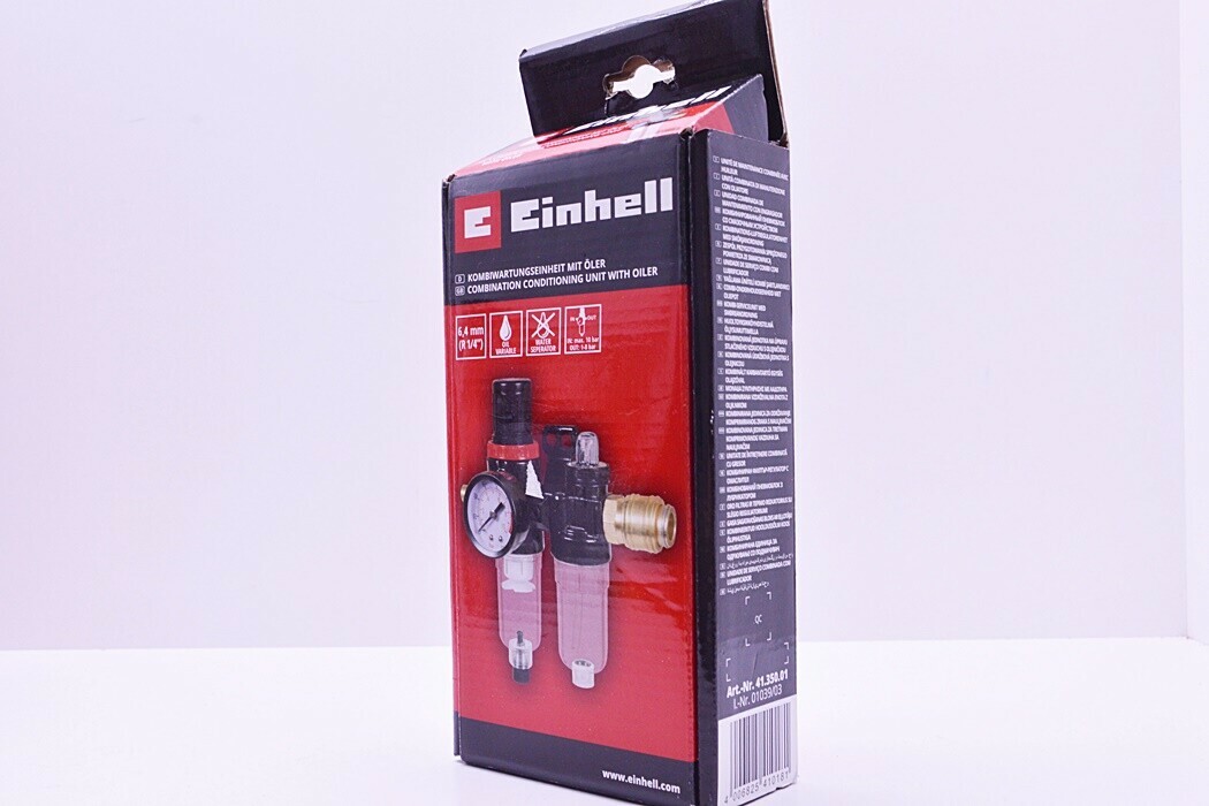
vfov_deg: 35.5
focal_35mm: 38
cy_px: 403
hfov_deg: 51.3
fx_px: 1259
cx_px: 604
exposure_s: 1/125
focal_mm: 25
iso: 400
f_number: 8
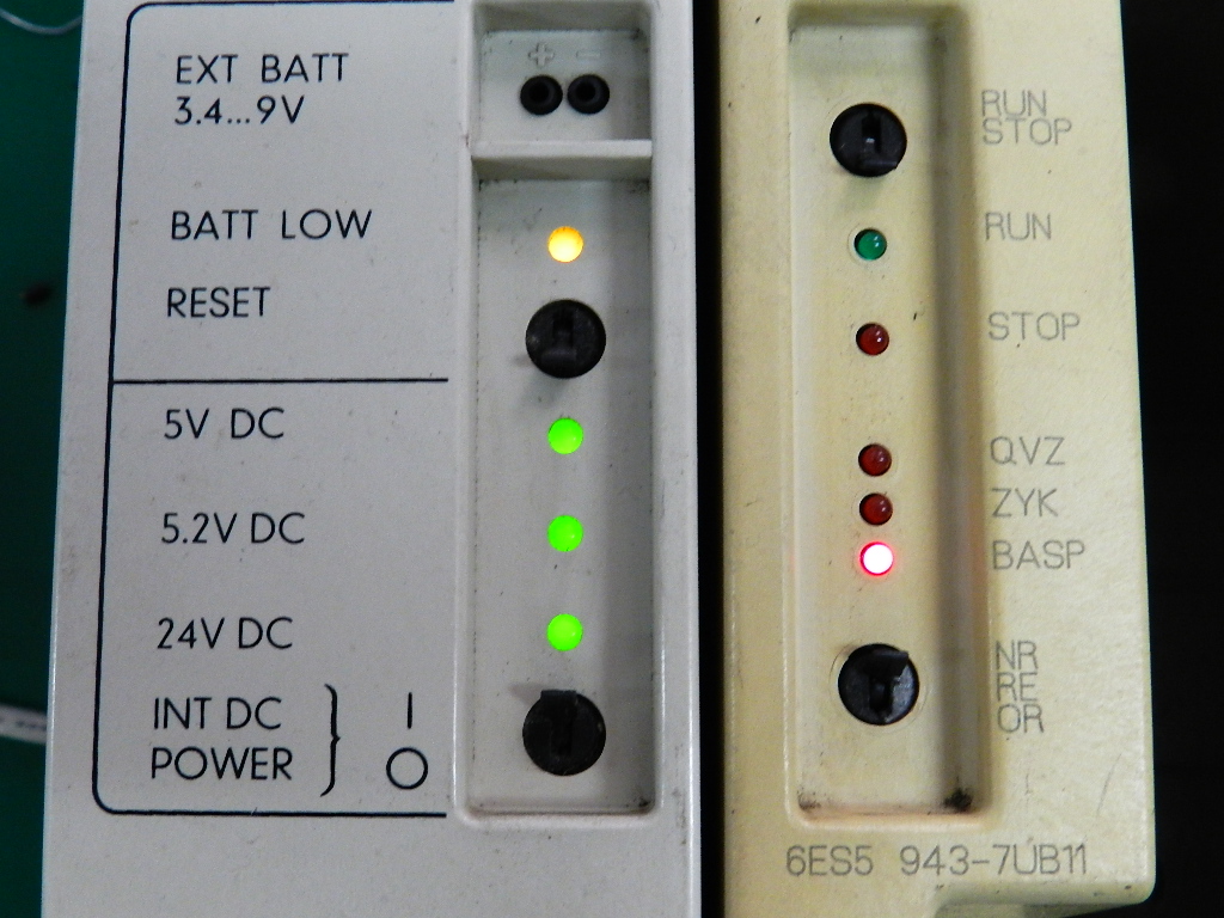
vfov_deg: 37.7
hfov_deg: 49.0
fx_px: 1344
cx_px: 612
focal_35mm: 38
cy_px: 459
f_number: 5
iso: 400
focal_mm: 6.7
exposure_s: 1/25
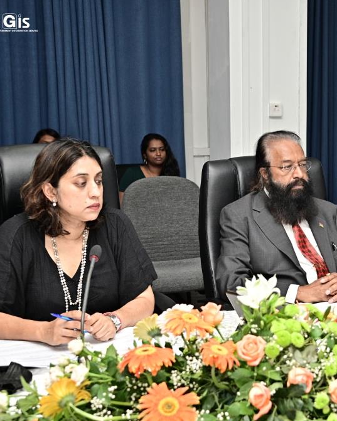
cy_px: 210
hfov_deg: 23.6
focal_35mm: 63
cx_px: 301
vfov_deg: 30.0
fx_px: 785
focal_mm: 44
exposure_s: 1/200
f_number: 5.6
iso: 800
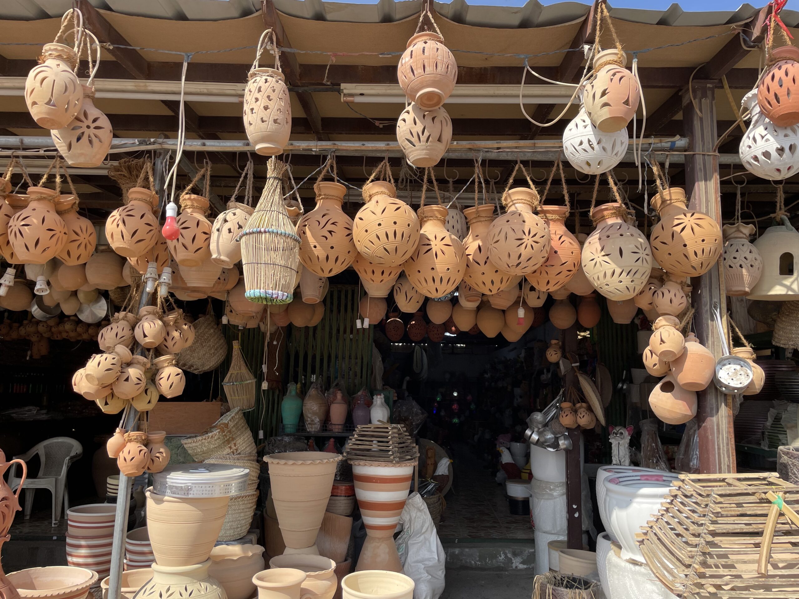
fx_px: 600
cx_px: 400
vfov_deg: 53.1
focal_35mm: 26
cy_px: 300
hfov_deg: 67.3
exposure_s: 1/1350
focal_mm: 4.2
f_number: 1.6
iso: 32
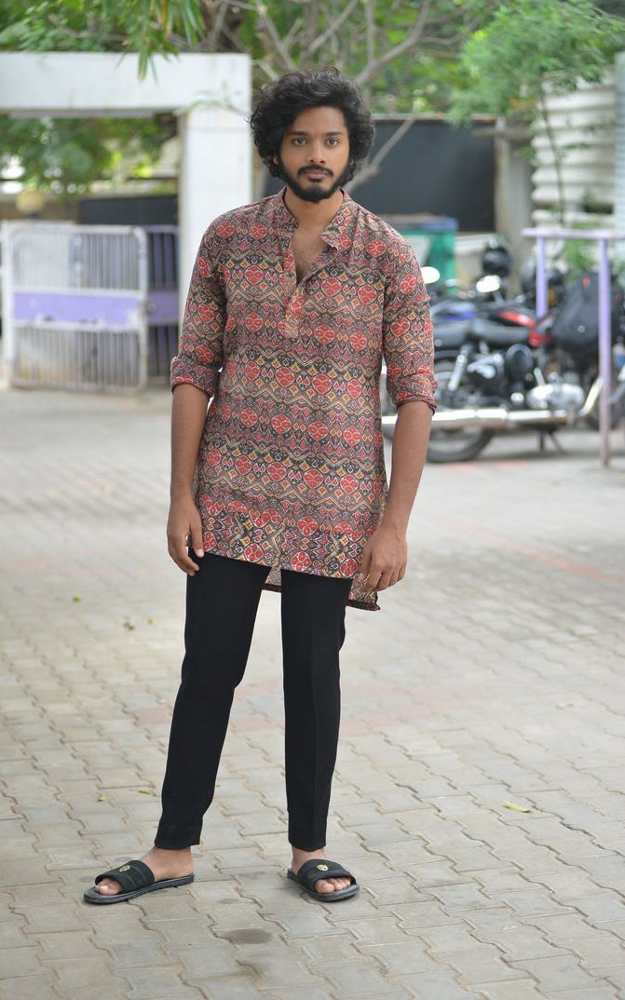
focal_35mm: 82
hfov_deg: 15.9
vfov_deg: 25.2
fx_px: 2235
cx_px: 305
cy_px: 498
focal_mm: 80
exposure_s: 1/125
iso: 1000
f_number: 6.3
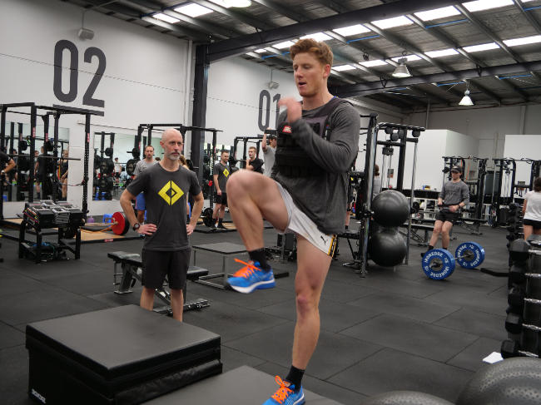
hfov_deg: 60.0
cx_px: 270
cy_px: 202
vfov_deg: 46.8
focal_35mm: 30
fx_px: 469
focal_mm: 15
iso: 200
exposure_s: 1/80
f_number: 4.5
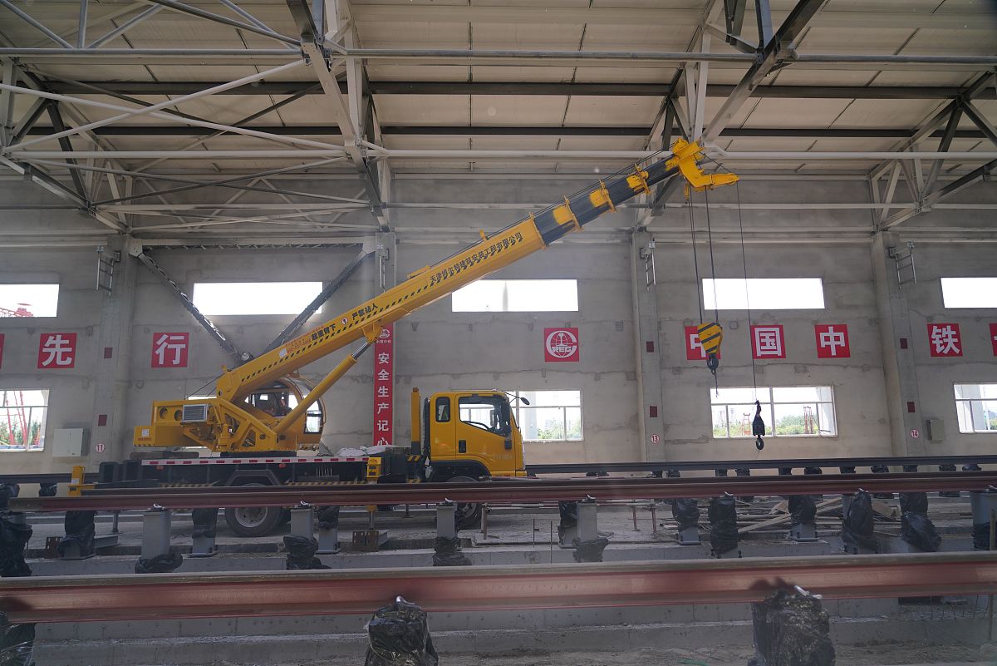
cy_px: 333
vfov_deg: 53.2
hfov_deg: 73.7
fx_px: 665
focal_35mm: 24
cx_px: 498
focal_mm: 24
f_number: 4
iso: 500
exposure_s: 1/640
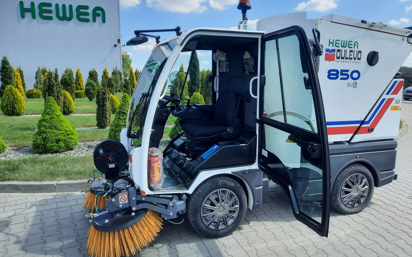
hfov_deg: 68.4
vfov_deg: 46.0
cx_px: 209
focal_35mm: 27
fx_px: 303
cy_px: 121
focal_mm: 4.6
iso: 32
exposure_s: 1/605
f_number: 2
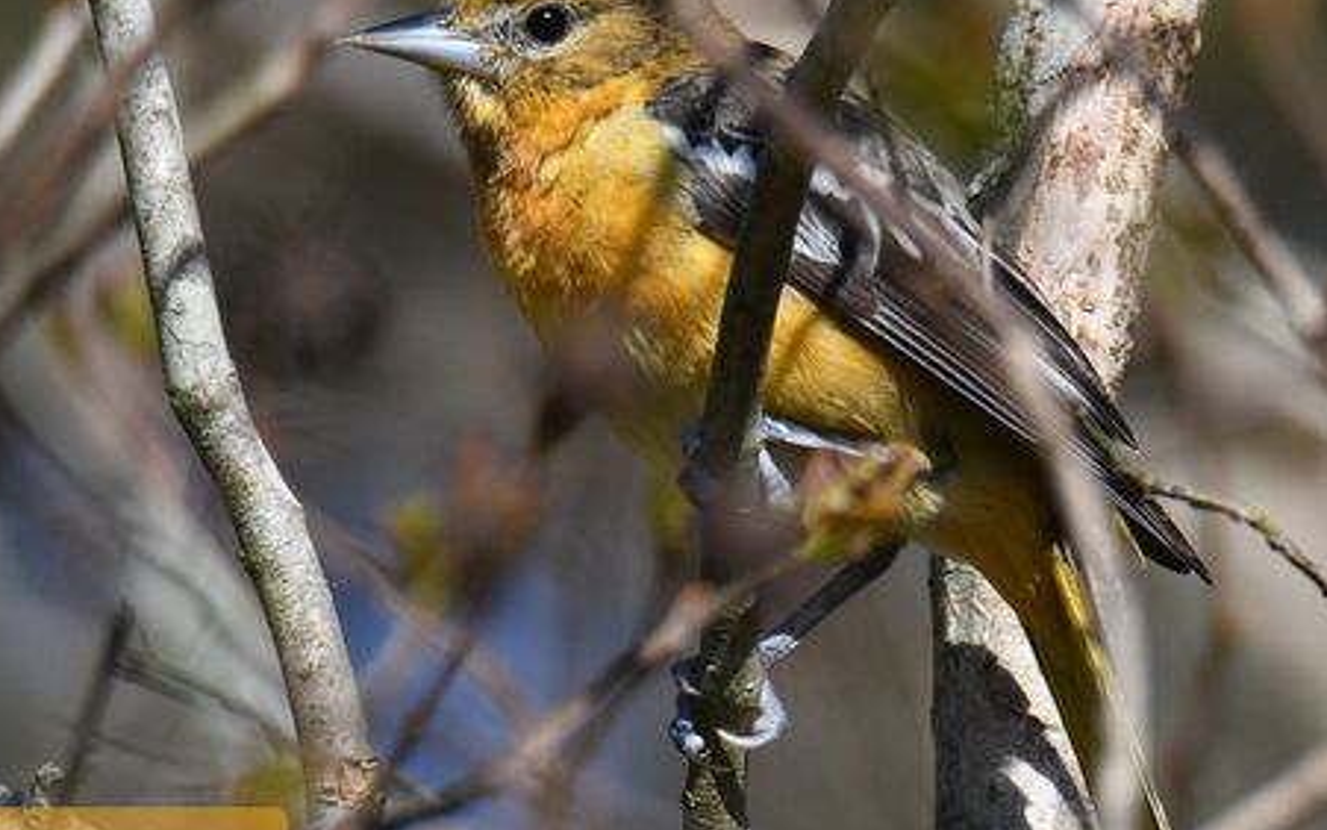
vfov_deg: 1.5
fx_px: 31323
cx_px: 633
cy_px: 425
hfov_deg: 2.4
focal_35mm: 866
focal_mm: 600
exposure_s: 1/1250
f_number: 7.1
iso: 500
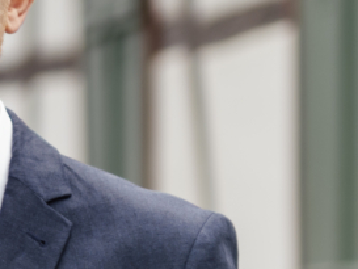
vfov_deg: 4.1
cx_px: -475
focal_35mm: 361
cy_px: 550
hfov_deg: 5.3
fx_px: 3735
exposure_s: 1/640
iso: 100
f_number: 1.6
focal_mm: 50
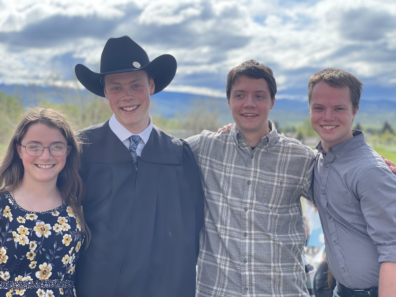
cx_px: 198
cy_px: 148
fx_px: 595
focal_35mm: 52
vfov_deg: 28.0
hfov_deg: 36.8
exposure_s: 1/872
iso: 32
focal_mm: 6
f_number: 2
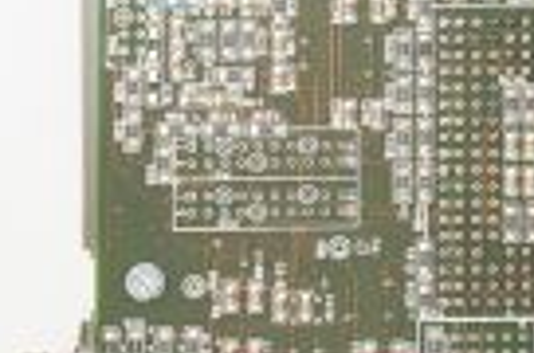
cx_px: 1158
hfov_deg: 8.7
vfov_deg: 6.2
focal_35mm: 221
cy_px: 104
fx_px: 3271
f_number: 11
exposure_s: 1/125
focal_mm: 50
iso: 1600
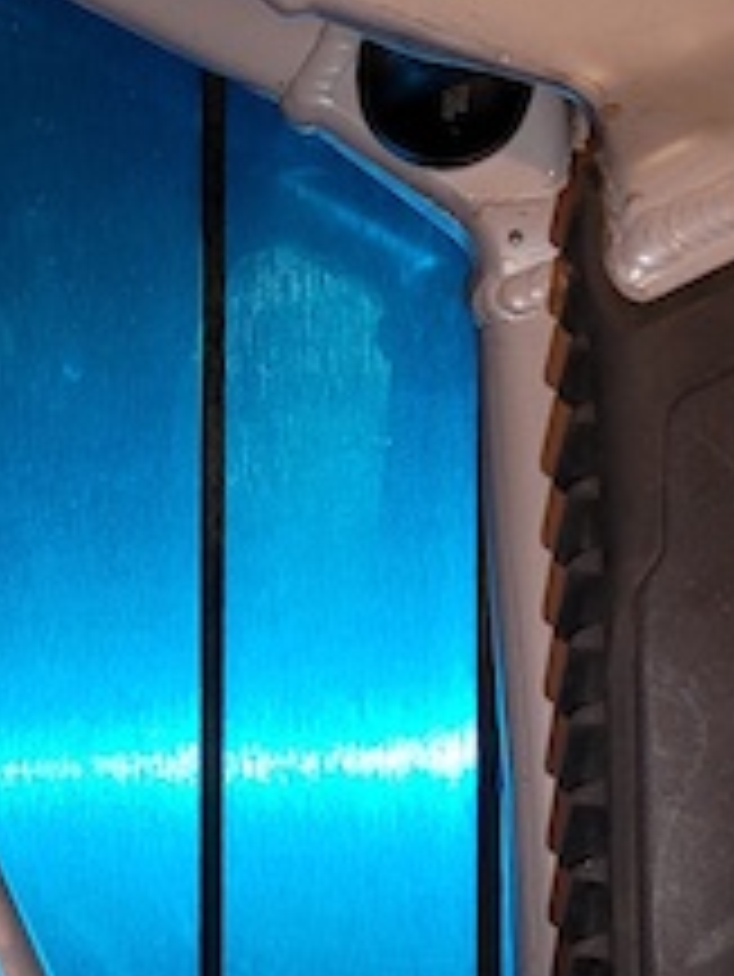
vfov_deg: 21.2
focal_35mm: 92
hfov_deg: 15.9
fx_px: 2598
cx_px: 117
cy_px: 688
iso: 125
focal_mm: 7
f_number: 1.8
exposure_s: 1/16
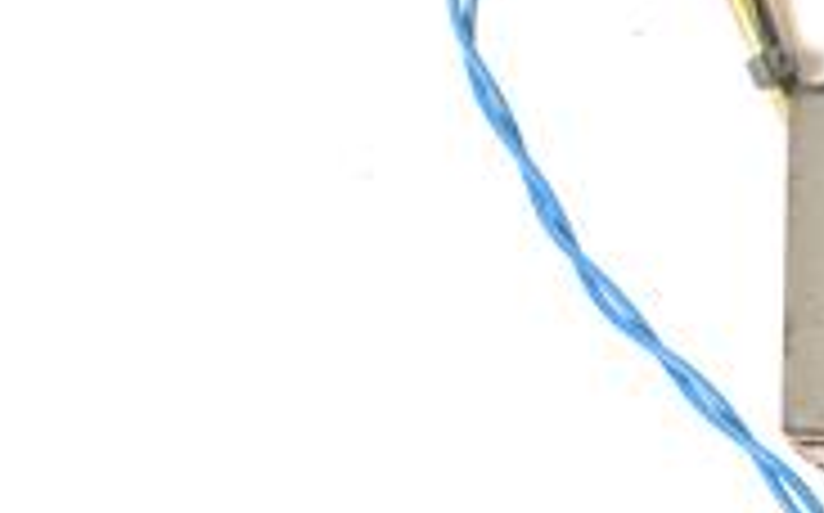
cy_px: 288
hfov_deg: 14.7
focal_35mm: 136
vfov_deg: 9.6
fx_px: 3044
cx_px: 1076
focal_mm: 27
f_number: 13
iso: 200
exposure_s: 1/200
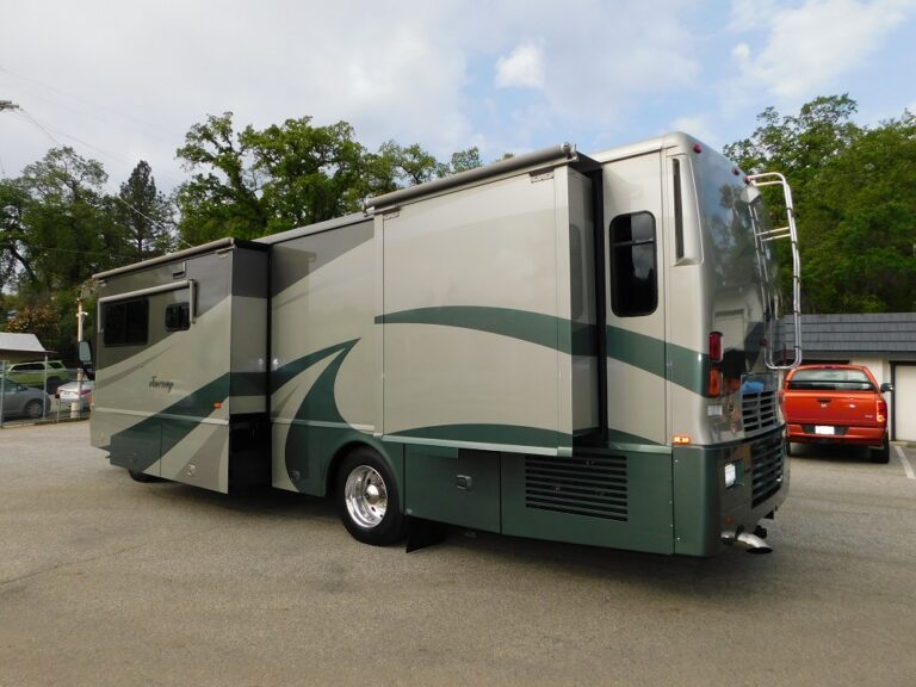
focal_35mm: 23
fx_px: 609
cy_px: 344
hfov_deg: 73.9
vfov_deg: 58.9
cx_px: 458
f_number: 3
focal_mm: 4
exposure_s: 1/1250
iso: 125
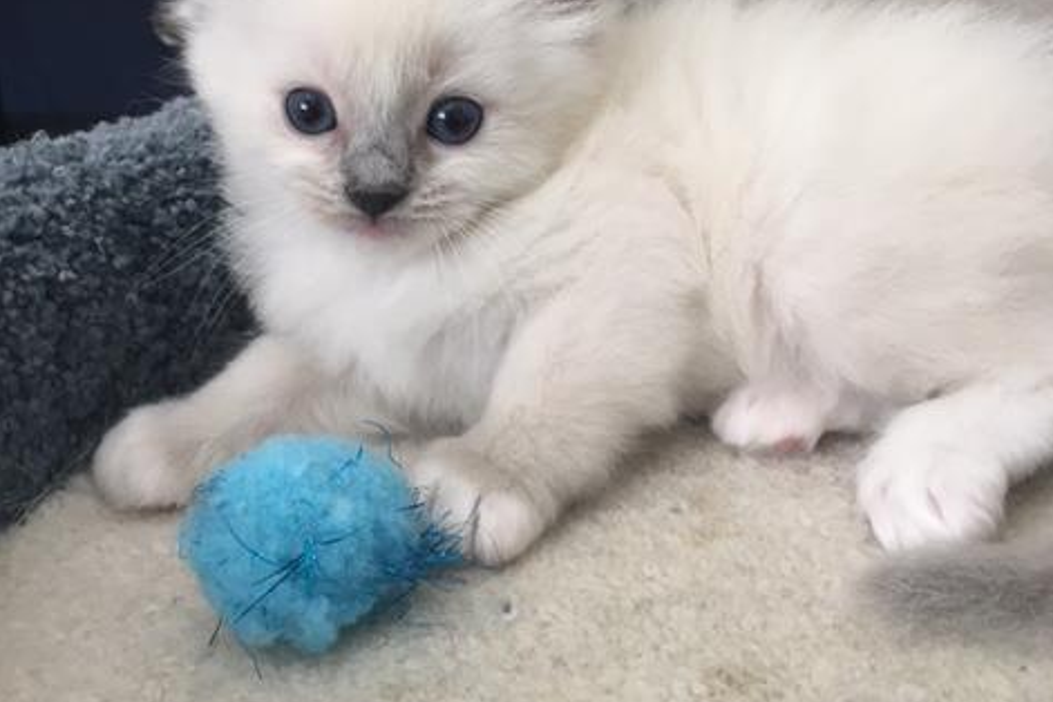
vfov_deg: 32.0
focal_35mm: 41
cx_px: 534
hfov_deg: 47.4
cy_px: 165
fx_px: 1199
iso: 64
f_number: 2.2
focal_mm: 4.15
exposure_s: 1/33
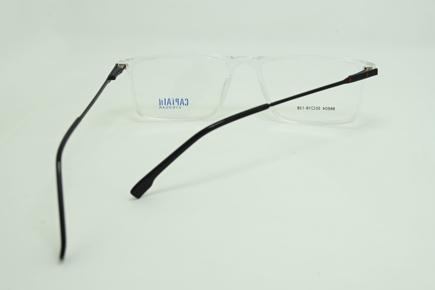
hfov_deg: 36.9
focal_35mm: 54
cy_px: 145
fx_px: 652
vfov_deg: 25.1
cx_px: 218
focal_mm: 54
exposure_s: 1/60
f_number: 10
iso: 200
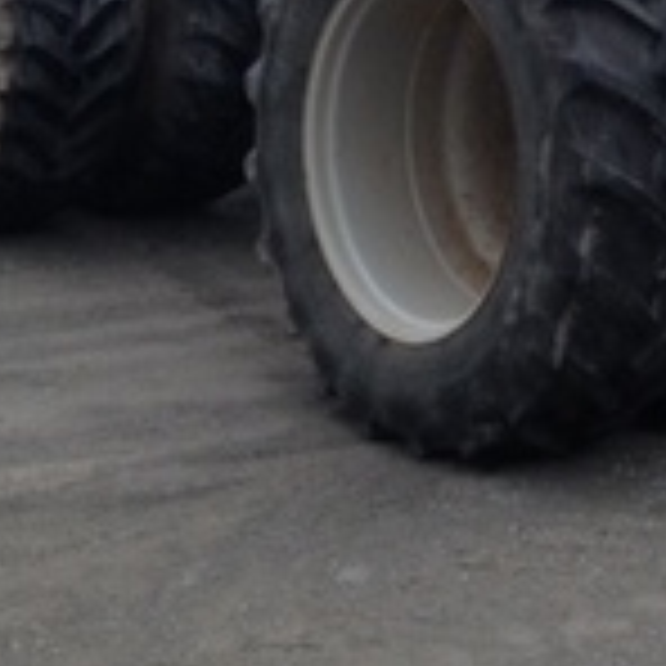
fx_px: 2481
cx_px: 864
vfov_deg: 14.8
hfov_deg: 14.6
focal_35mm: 114
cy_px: -112
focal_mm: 4.28
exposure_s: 1/756
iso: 50
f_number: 2.4
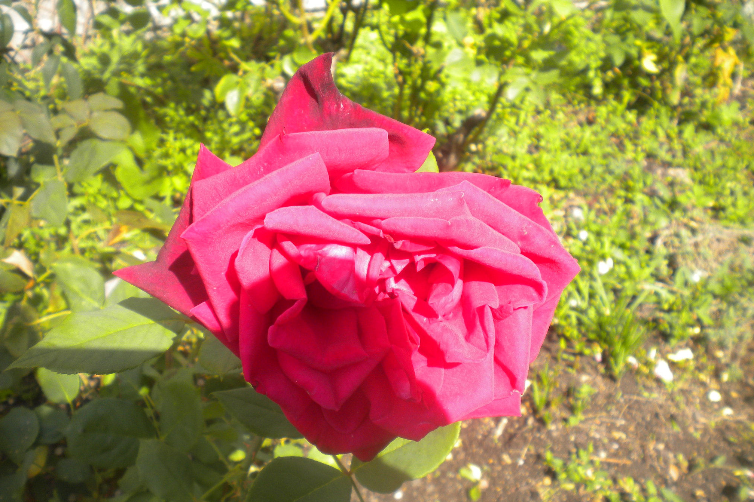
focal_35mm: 37
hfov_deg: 51.9
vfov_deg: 35.9
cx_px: 382
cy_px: 286
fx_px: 775
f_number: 4.6
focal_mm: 6.3
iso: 80
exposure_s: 1/282
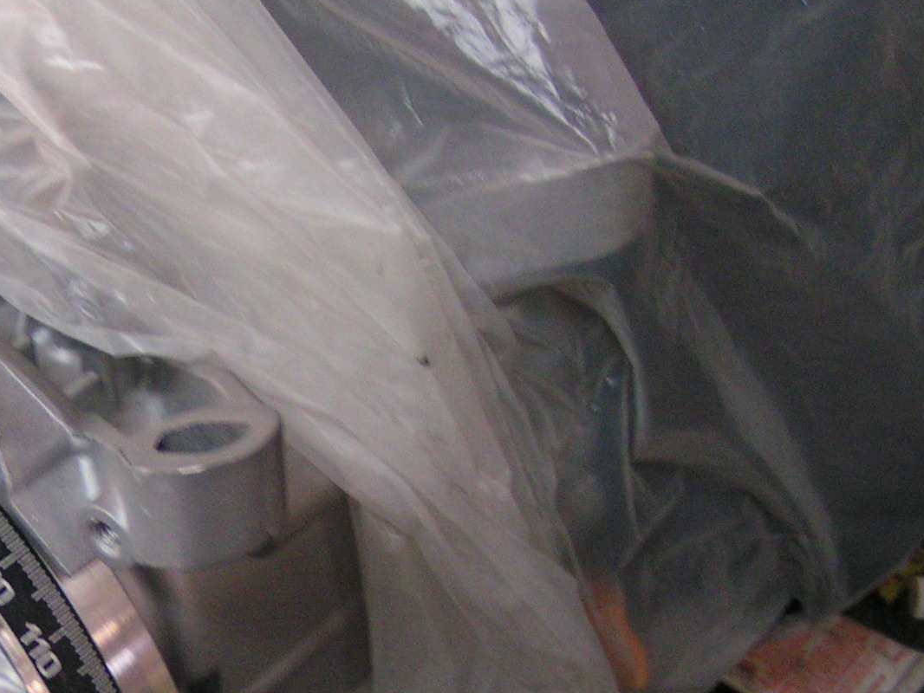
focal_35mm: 73
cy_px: 644
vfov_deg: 19.7
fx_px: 1949
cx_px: 52
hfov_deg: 25.6
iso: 200
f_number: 2.8
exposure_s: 1/13
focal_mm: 5.8
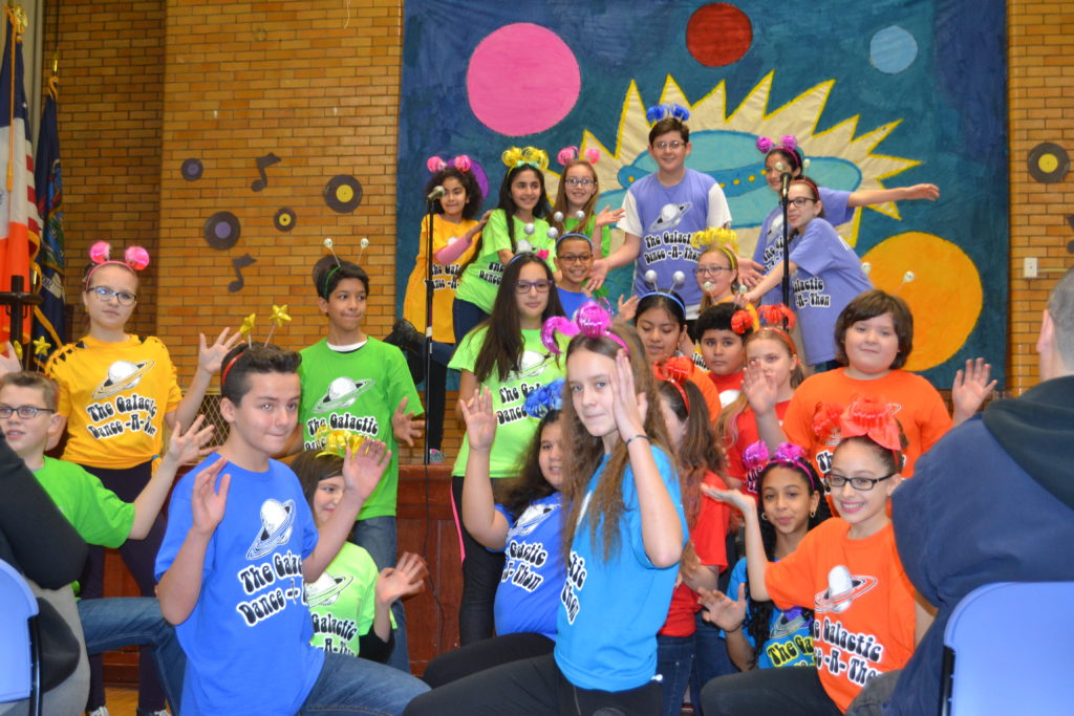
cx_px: 537
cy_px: 358
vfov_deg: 29.0
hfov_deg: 42.3
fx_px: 1387
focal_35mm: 46
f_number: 4.2
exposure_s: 1/60
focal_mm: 31
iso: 1100
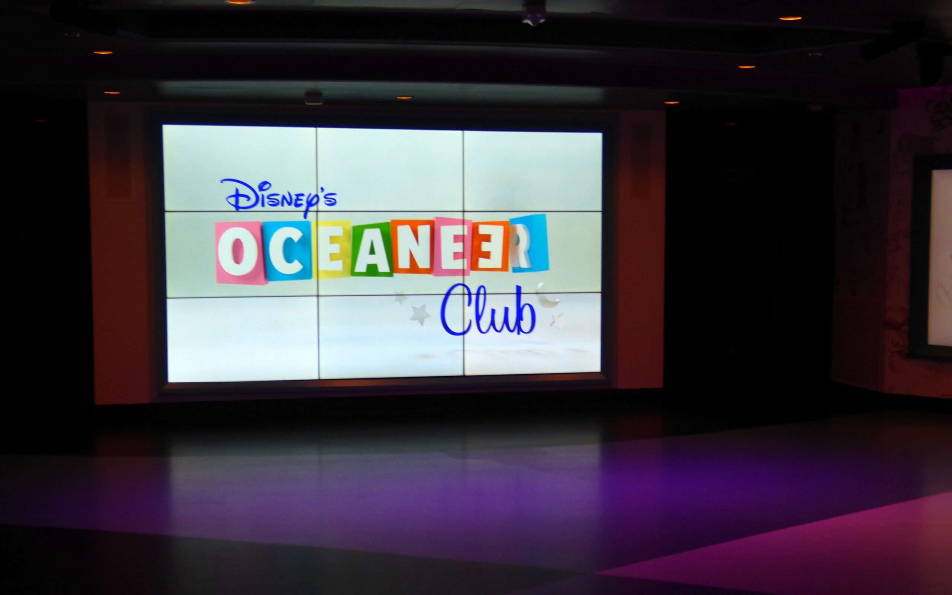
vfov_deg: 25.3
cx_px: 477
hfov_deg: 39.6
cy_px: 345
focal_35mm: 51
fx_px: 1323
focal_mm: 8.68
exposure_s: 1/60
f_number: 3.8
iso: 400
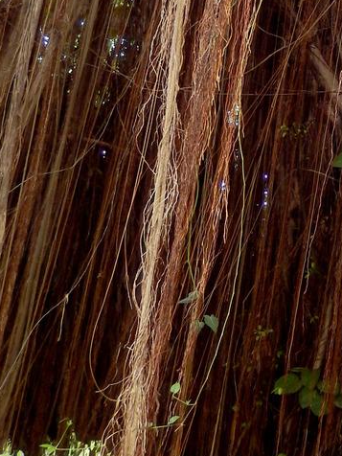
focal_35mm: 70
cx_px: 460
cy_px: 44
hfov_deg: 19.2
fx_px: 922
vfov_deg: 26.8
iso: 200
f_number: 3.4
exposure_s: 1/30
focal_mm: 4.5
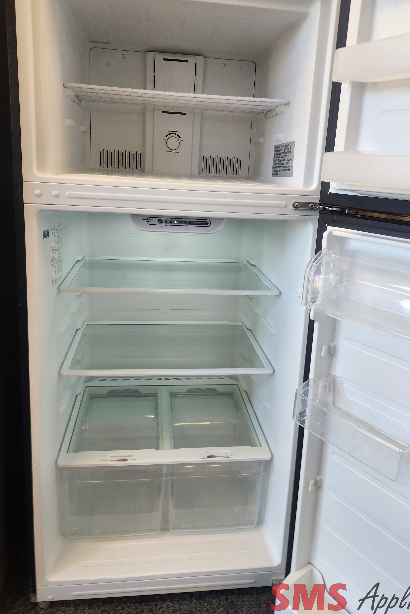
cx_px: 212
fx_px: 461
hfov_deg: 47.9
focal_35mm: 27
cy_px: 274
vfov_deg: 67.2
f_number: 1.8
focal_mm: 5.4
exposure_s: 1/120
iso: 125
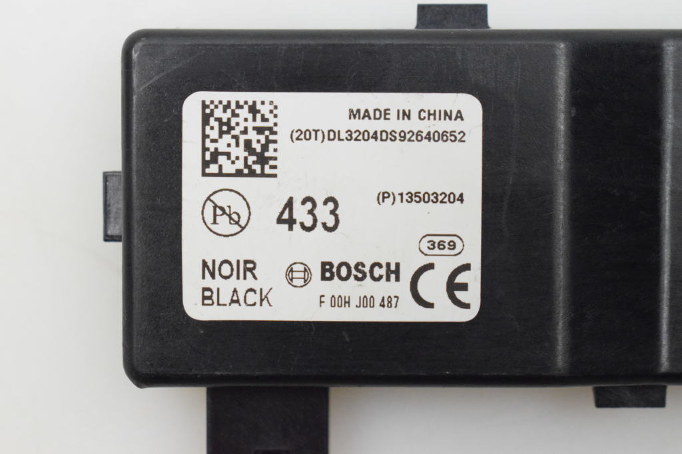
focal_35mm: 82
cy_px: 227
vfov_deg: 16.5
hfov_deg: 24.6
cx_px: 341
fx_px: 1562
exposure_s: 1/500
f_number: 11
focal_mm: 55
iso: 6400
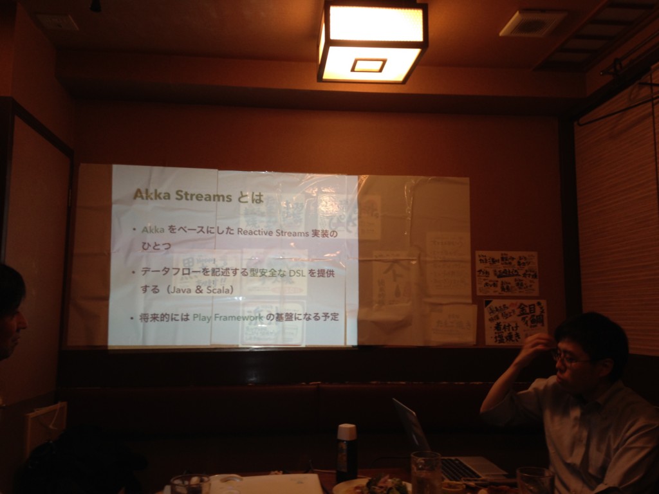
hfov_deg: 55.4
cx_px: 330
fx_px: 628
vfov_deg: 42.9
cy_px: 247
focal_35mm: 33
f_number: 2.4
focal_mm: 4.12
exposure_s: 1/20
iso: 50
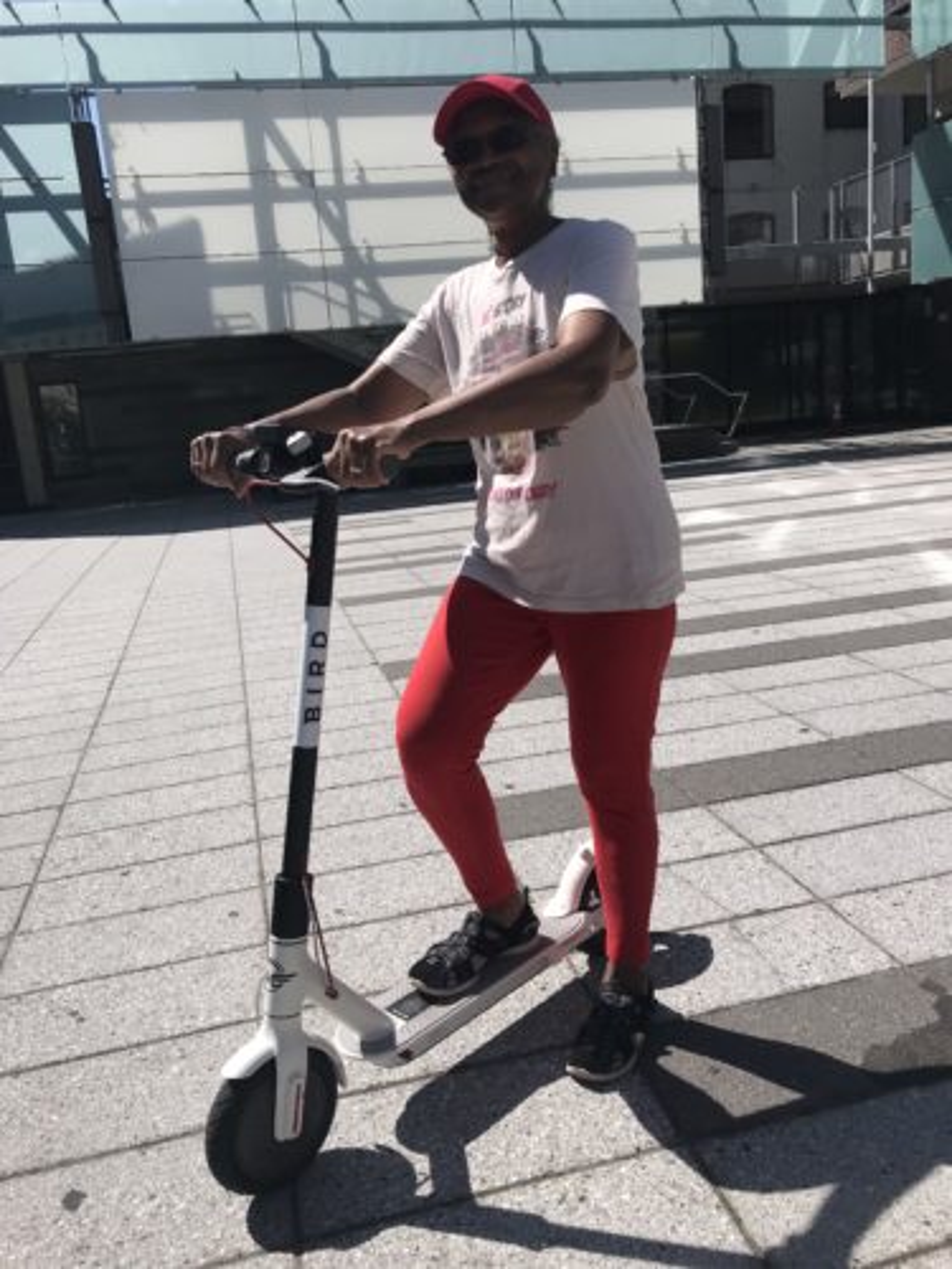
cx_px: 476
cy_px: 634
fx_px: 1027
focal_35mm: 28
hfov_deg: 49.7
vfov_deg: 63.4
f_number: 1.8
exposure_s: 1/4000
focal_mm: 3.99
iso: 20
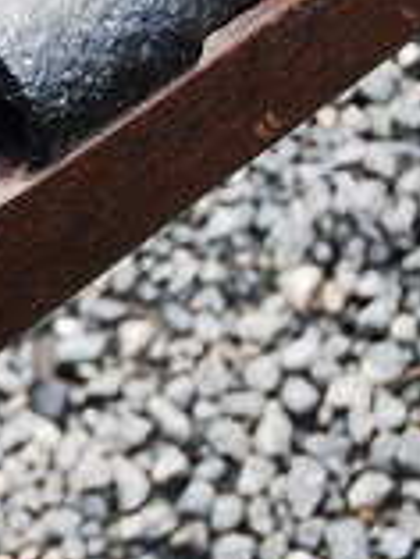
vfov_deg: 14.9
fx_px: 2133
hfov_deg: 10.3
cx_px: -438
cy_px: 272
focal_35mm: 132
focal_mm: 24
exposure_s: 1/100
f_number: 5
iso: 200
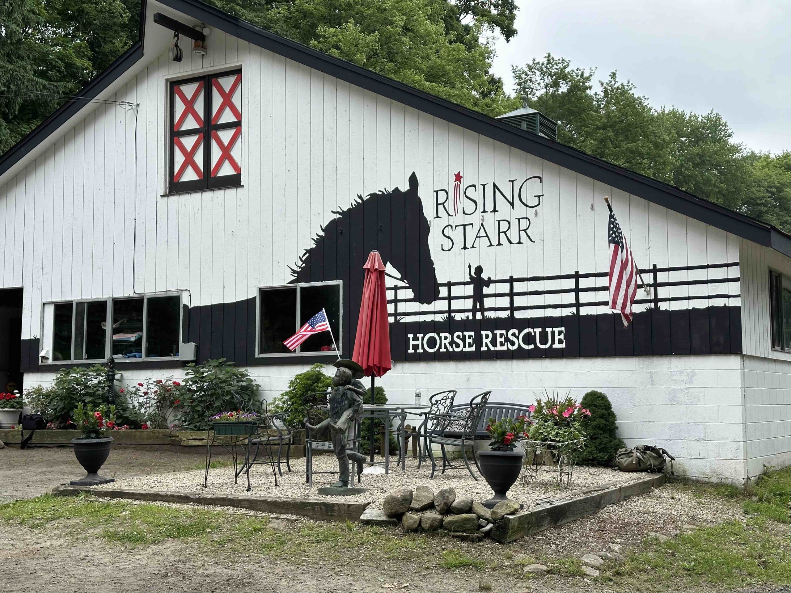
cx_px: 396
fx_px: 1097
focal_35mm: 48
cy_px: 296
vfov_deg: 30.3
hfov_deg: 39.7
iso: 64
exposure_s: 1/1107
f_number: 1.78
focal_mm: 6.86
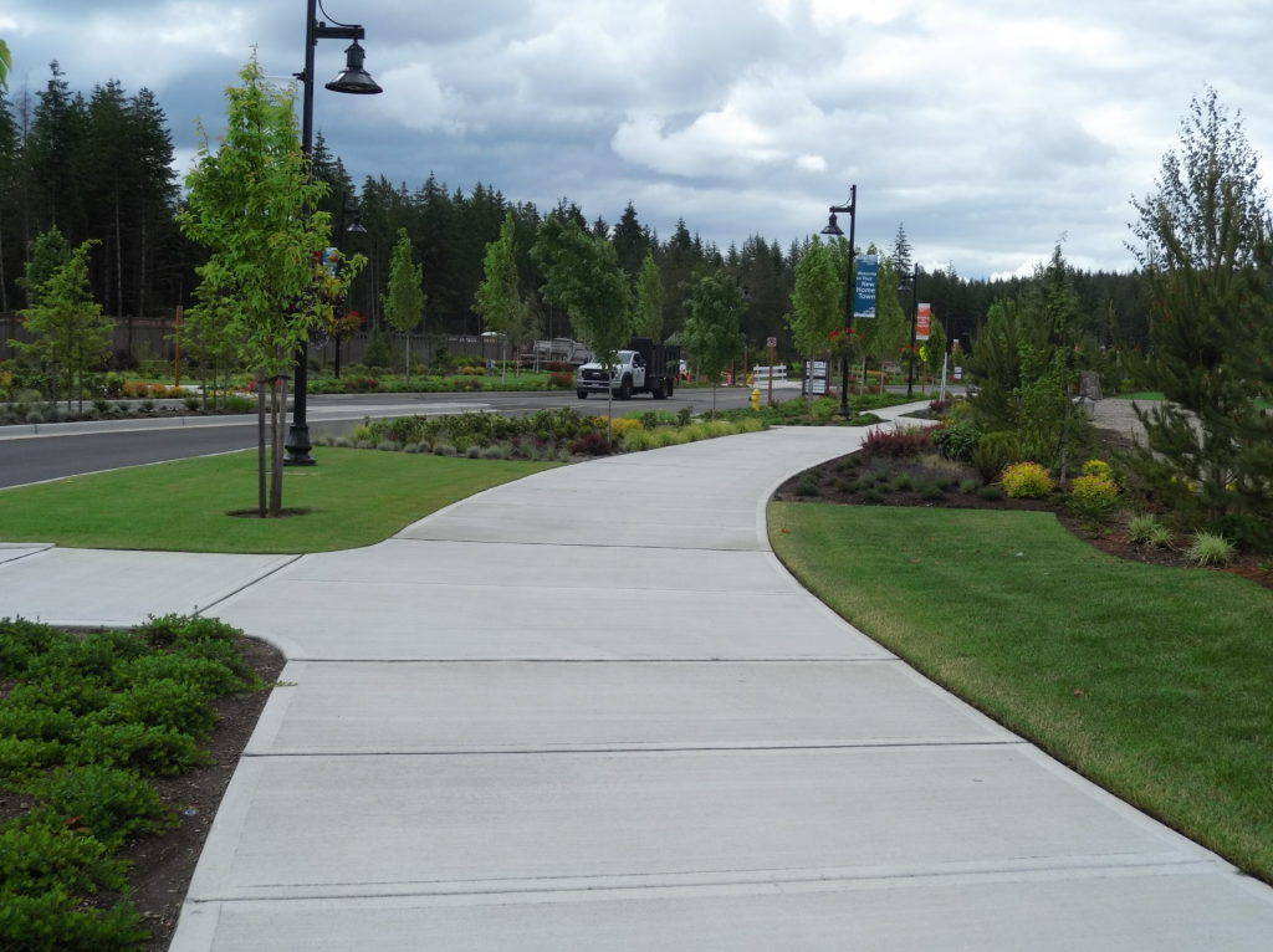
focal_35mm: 42
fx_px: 1543
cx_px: 636
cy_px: 476
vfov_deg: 34.3
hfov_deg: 44.8
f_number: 4.2
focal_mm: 7.6
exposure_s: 1/640
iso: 100
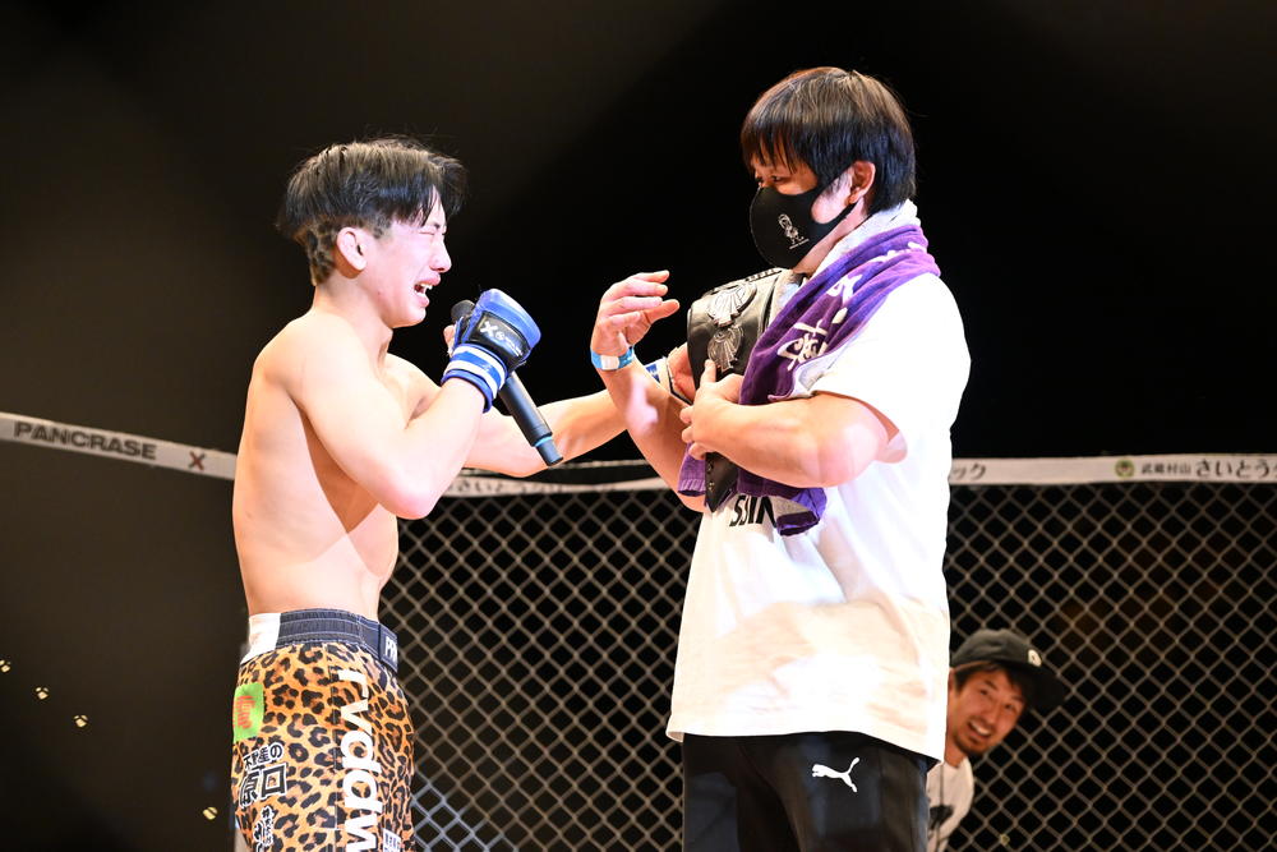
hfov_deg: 24.5
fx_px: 2944
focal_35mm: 83
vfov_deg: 16.5
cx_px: 638
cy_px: 426
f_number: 4
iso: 5000
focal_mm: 83
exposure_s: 1/1000
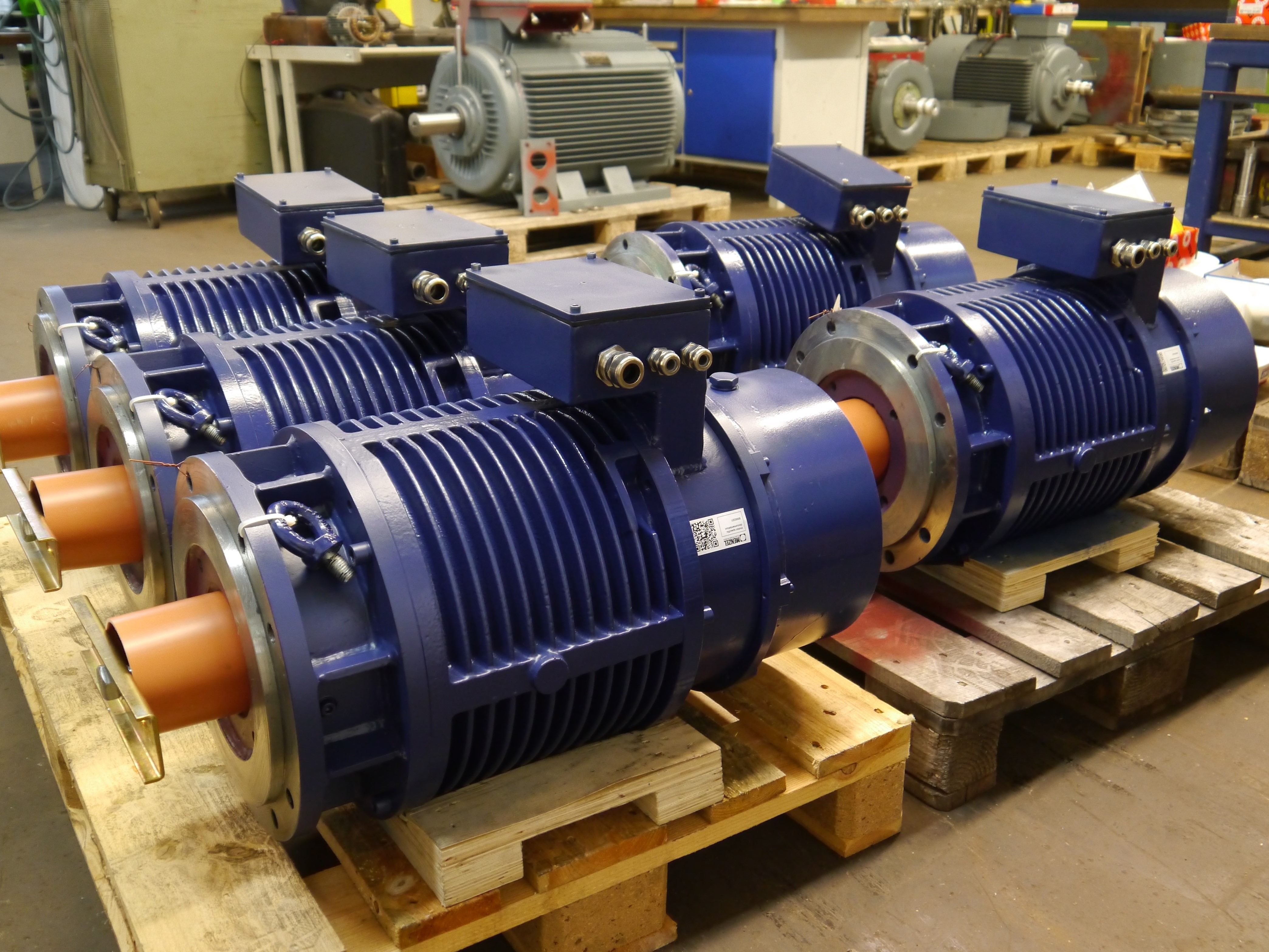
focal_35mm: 32
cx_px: 634
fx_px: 1174
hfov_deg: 56.8
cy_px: 476
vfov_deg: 44.2
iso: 800
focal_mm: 16
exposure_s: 1/20
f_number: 3.8
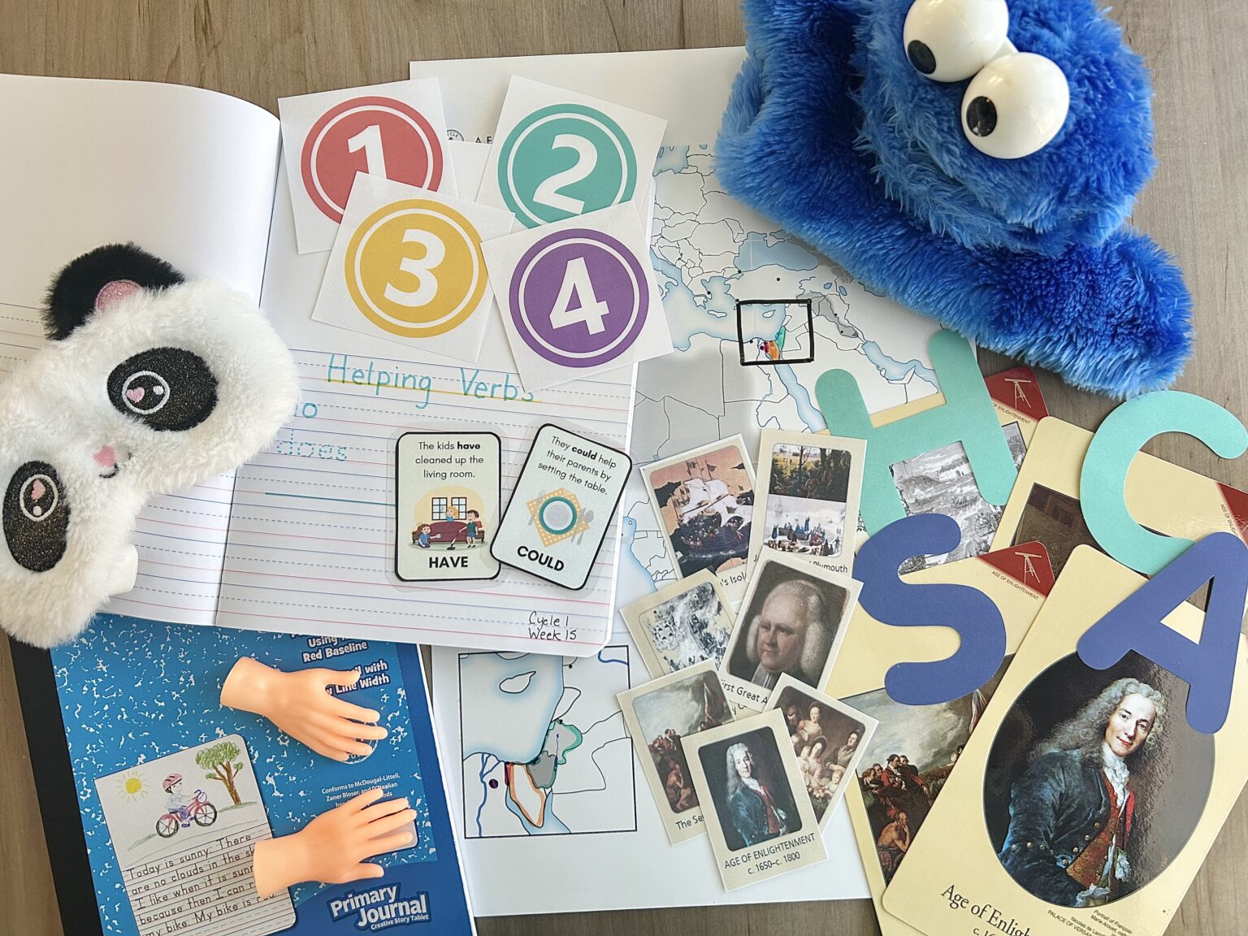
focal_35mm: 26
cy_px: 468
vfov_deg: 53.1
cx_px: 624
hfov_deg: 67.3
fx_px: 937
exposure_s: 1/120
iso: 80
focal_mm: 5.7
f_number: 1.5
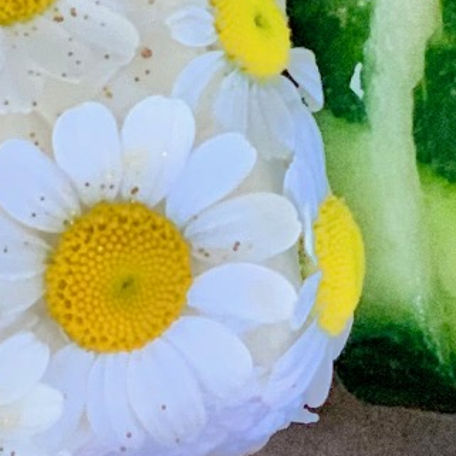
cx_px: -551
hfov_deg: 5.9
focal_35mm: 289
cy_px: 732
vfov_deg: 6.0
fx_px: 4307
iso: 160
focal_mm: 6
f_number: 2.4
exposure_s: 1/60
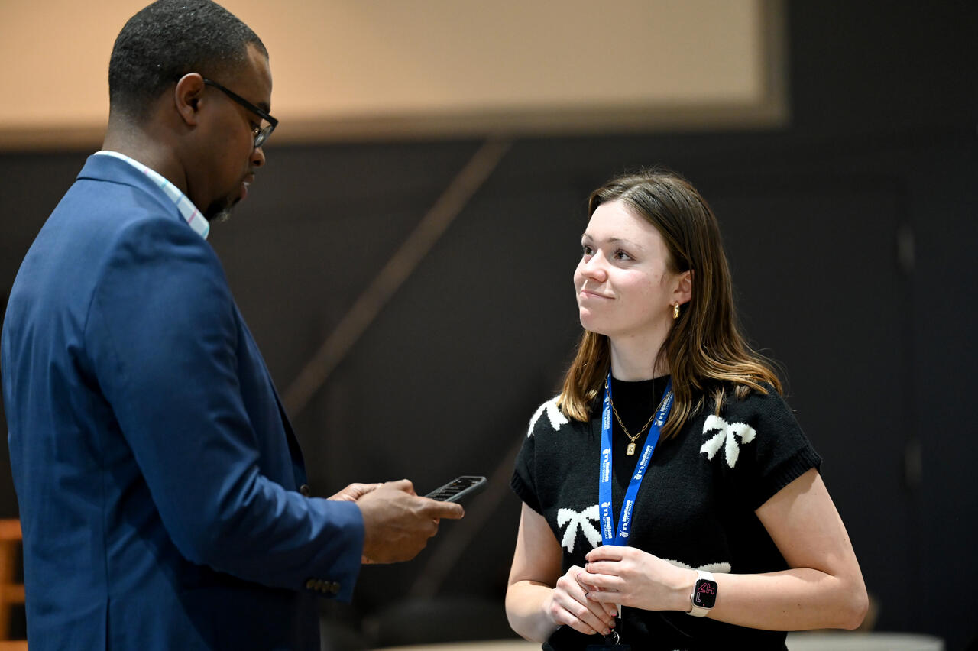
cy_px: 326
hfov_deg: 12.5
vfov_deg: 8.3
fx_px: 4480
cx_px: 489
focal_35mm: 165
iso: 4500
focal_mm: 165
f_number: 2.8
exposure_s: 1/125
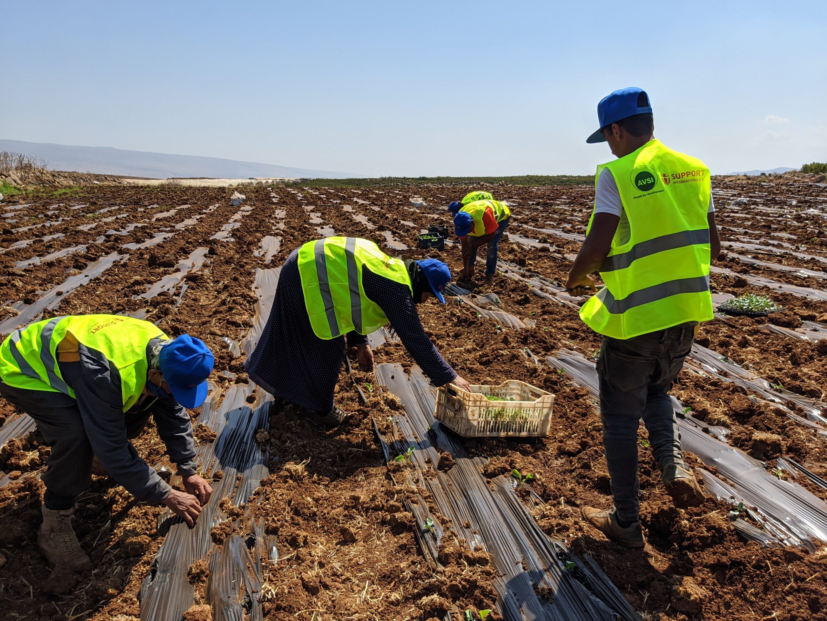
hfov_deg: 67.3
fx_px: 621
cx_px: 414
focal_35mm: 26
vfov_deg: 53.1
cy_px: 310
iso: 57
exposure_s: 1/2597
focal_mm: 3.92
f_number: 1.7
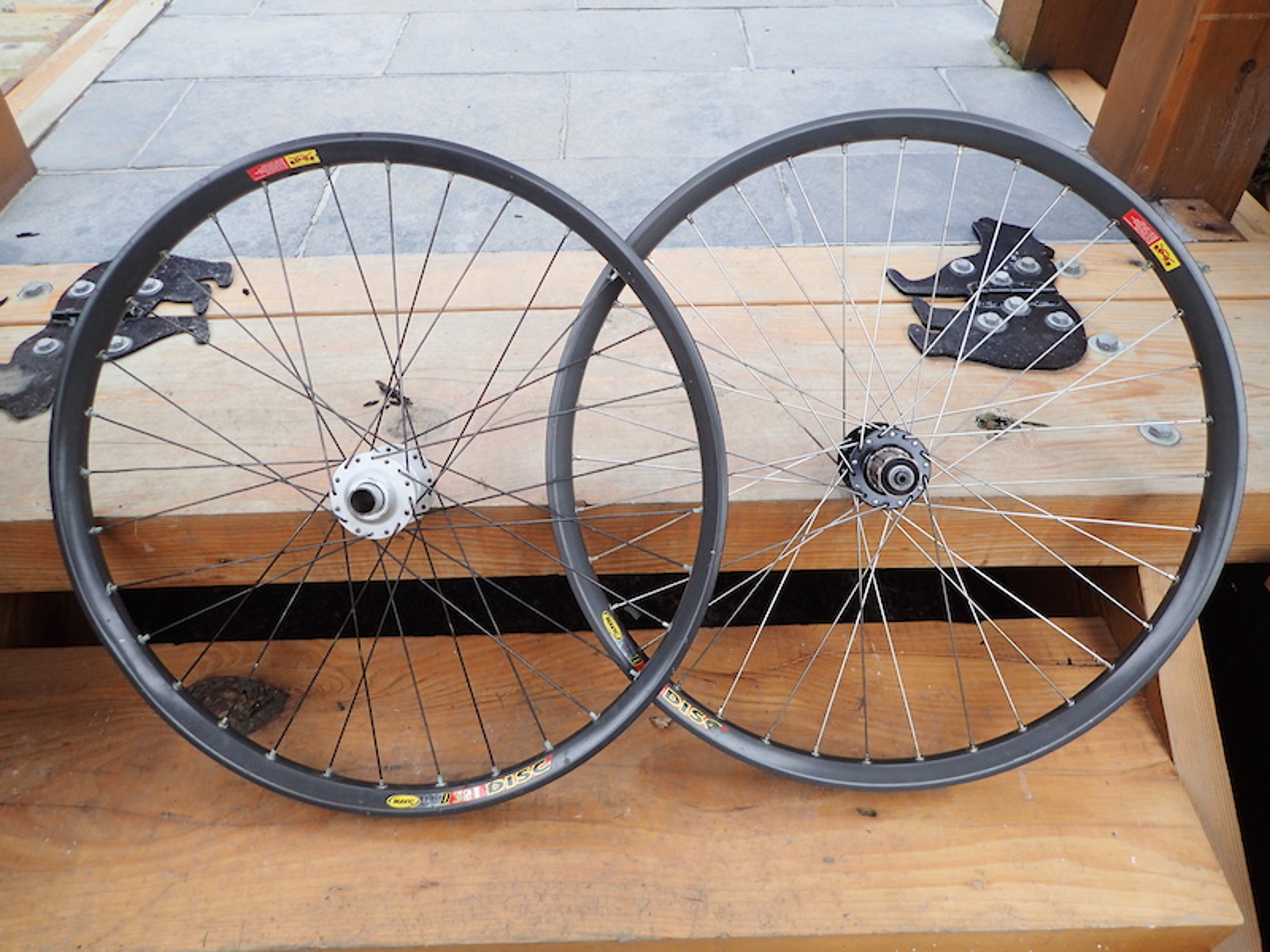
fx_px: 917
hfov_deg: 69.4
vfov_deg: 54.9
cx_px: 635
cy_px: 476
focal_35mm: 25
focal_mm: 4.5
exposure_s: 1/100
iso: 100
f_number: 2
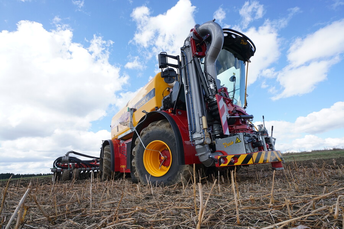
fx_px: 153
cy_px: 114
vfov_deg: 73.7
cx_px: 172
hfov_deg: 96.7
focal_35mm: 16
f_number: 8
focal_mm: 16
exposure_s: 1/1000
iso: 1000
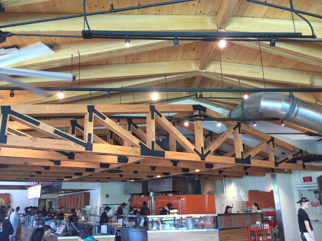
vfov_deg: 48.2
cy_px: 120
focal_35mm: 29
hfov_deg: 61.7
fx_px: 270
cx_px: 161
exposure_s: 1/15
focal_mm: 4.15
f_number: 2.2
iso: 40
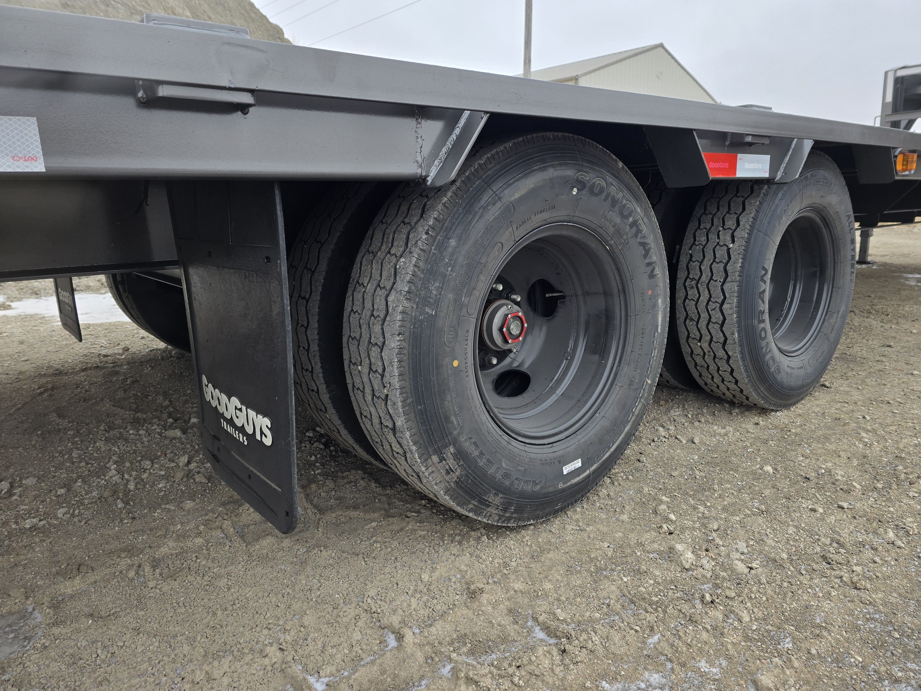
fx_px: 612
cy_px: 346
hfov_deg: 73.9
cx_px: 460
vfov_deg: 58.9
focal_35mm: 23
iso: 40
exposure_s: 1/180
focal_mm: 6.3
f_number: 1.7
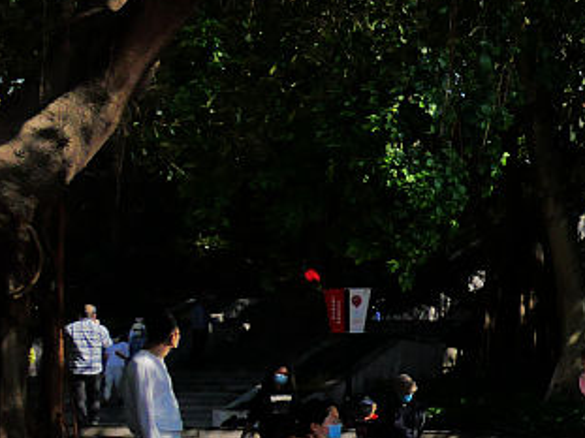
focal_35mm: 108
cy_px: 487
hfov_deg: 15.3
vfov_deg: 13.4
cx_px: 1108
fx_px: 1824
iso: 200
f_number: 8
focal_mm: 14
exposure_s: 1/500
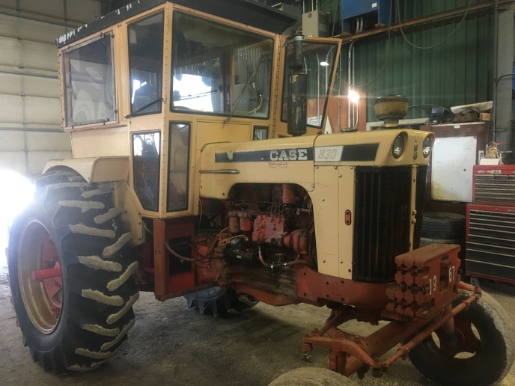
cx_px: 258
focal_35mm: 29
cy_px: 193
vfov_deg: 48.2
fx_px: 431
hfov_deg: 61.7
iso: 100
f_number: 2.2
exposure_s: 1/30
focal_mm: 4.15
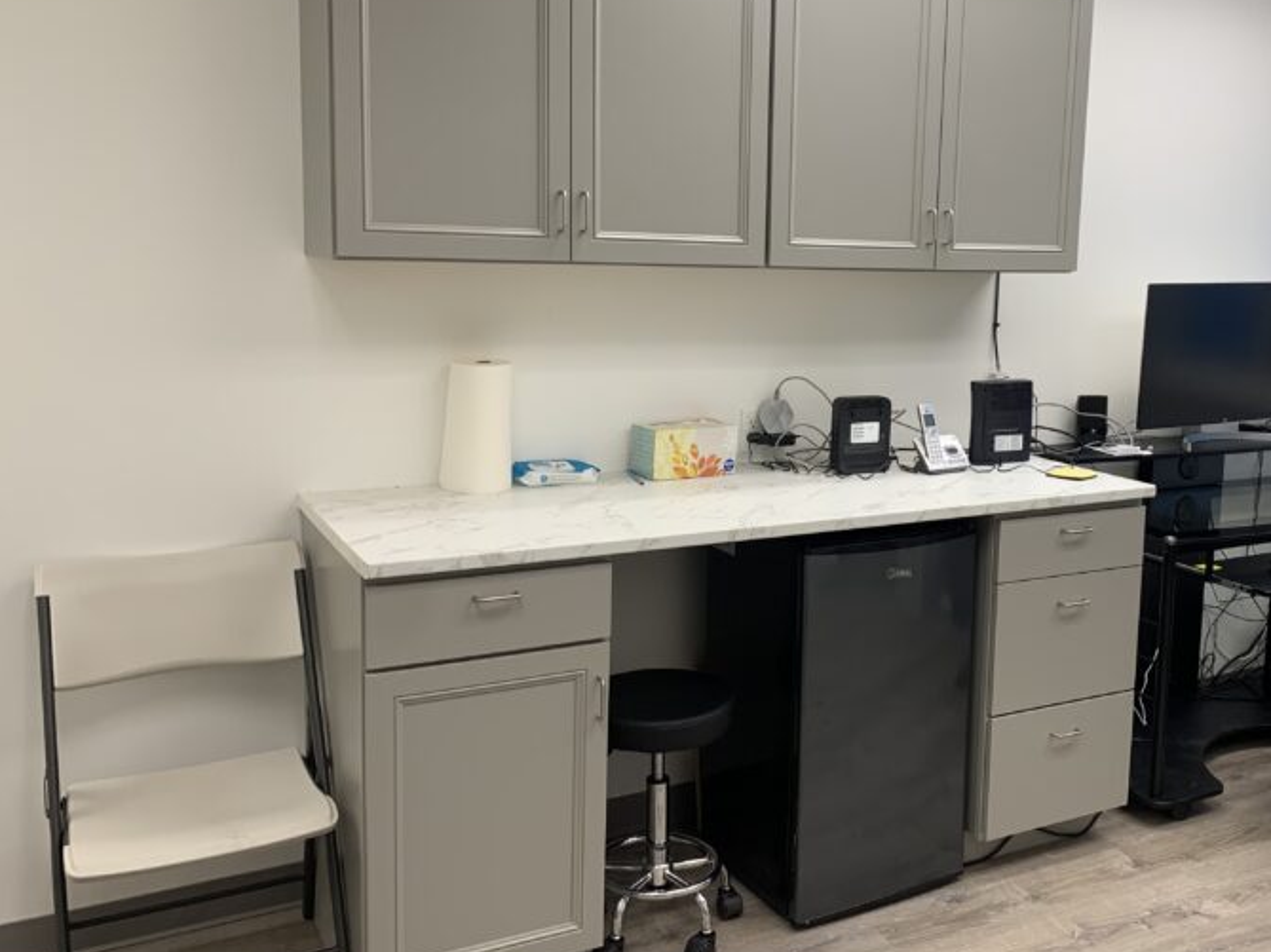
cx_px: 823
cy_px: 430
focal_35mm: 35
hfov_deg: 51.9
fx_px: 1284
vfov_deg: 40.6
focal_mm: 4.25
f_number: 1.8
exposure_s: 1/120
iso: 64
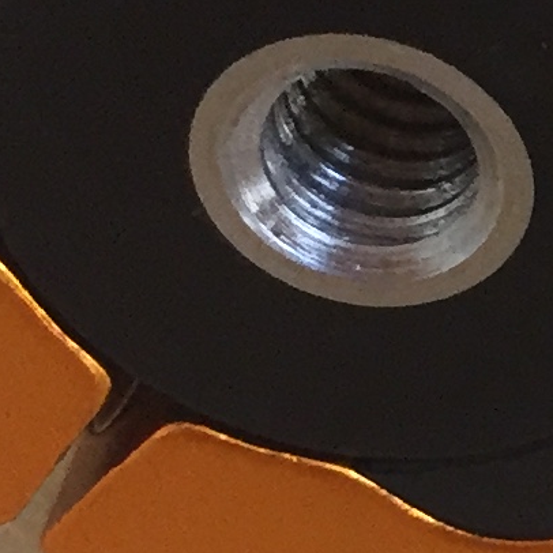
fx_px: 3723
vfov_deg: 8.5
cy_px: 242
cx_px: 1512
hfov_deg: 7.7
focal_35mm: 206
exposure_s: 1/30
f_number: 2.2
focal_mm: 4.15
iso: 50
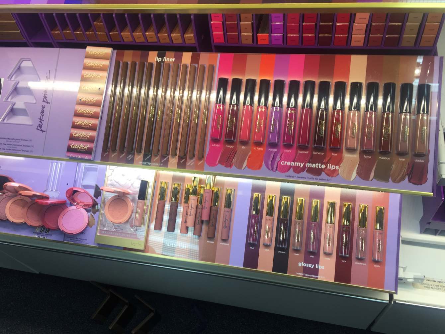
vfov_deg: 48.2
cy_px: 167
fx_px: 373
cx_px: 222
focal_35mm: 29
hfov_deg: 61.7
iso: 32
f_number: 2.2
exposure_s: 1/60
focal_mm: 4.15
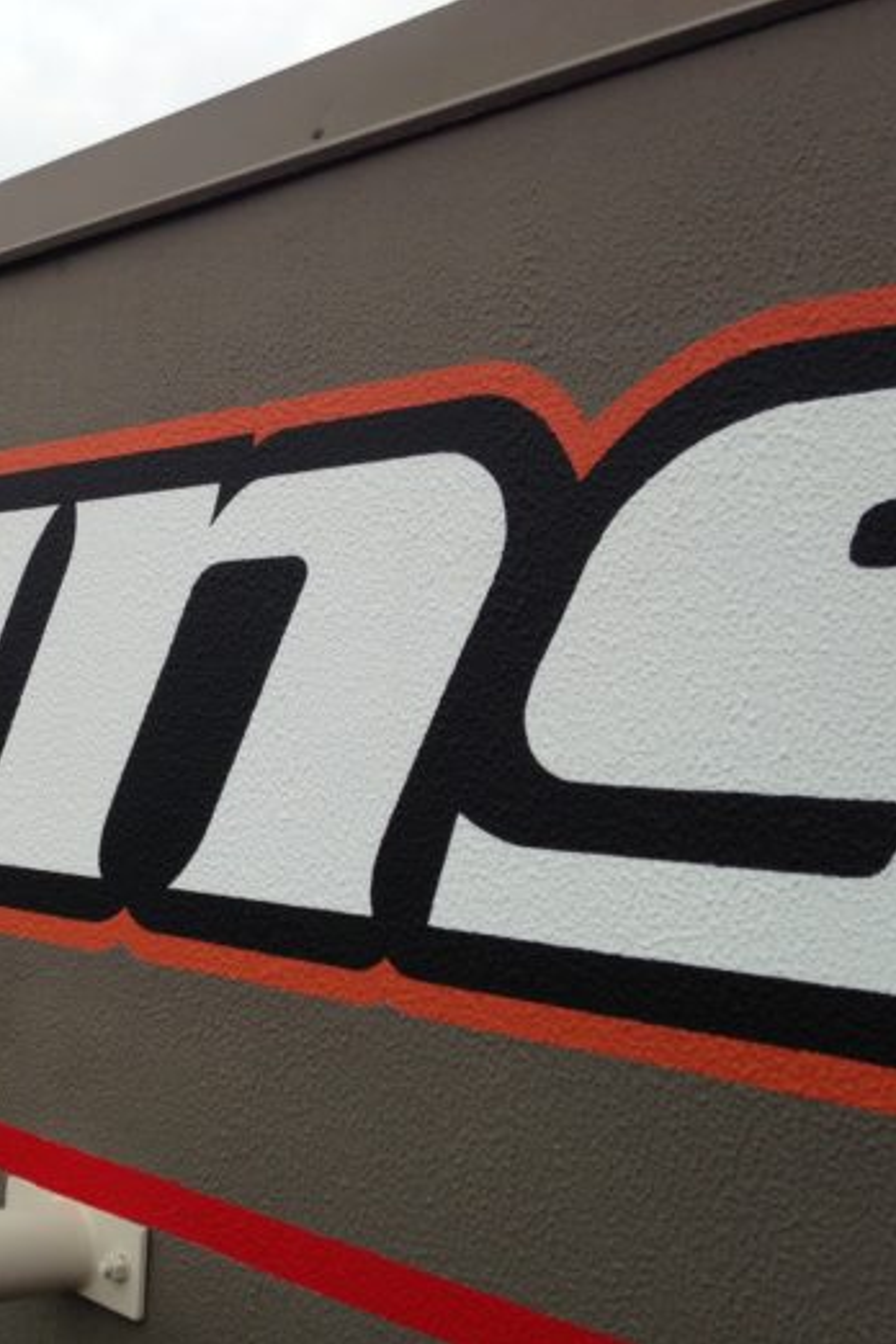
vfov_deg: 42.7
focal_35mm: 46
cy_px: 671
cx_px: 72
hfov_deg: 28.0
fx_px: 1717
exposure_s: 1/1004
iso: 50
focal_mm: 4.12
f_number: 2.4
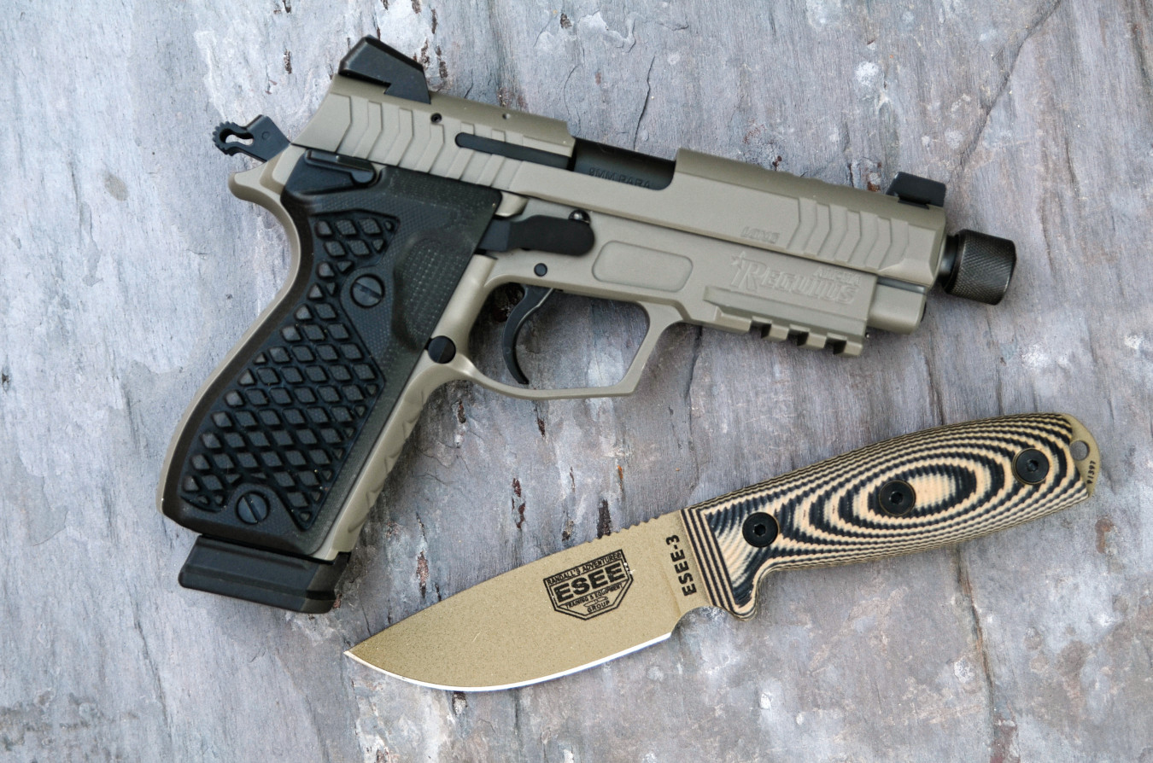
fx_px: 2109
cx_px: 576
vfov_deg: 20.5
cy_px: 382
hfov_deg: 30.6
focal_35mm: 66
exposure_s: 1/125
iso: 100
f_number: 2.8
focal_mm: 44
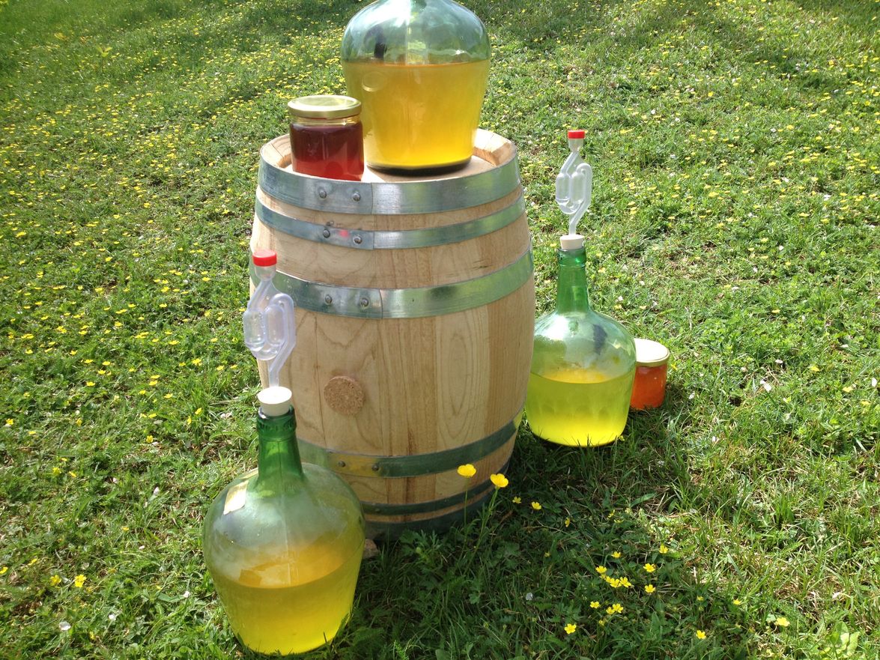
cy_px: 330
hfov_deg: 52.6
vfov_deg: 40.7
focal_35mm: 35
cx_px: 440
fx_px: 890
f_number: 2.4
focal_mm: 4.28
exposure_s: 1/649
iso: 50
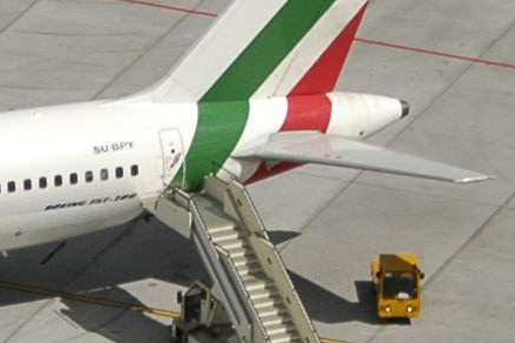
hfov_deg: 2.9
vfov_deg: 1.9
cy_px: 320
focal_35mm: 720
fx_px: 10292
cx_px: 29
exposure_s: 1/8000
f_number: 2.8
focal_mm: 70
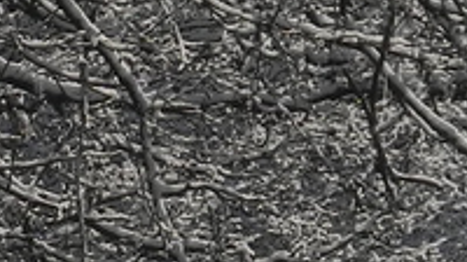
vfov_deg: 1.1
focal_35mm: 1059
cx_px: 103
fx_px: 13100
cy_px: 295
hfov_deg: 2.0
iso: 100
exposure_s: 1/1600
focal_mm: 28.9
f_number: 5
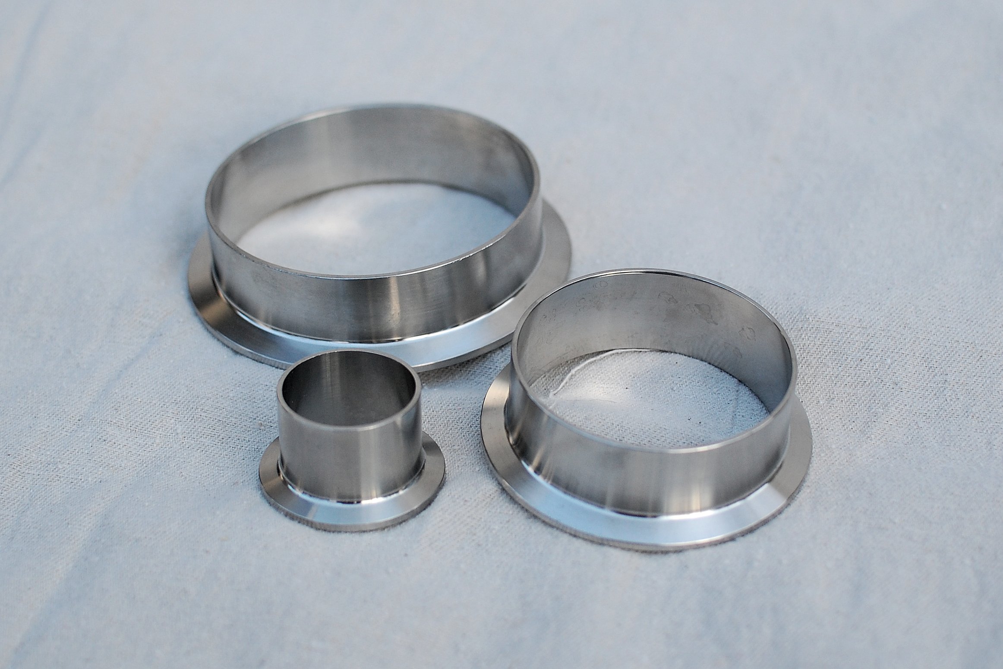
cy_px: 334
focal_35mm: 52
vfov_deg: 25.8
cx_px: 502
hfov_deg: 37.8
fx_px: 1463
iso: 400
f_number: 2.8
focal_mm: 35
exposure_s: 1/500
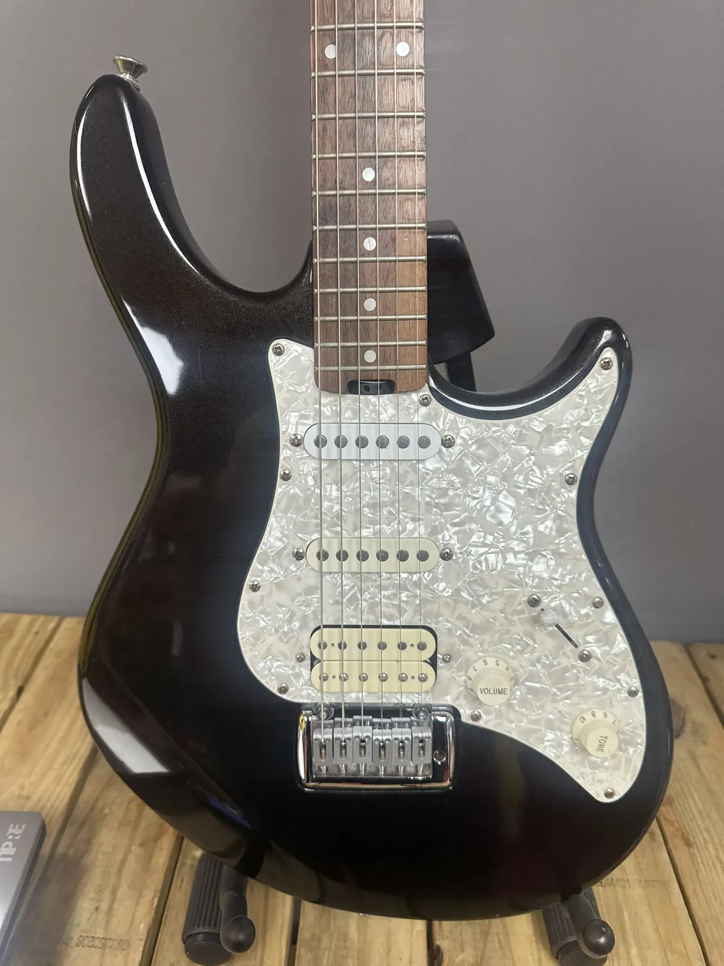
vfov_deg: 71.6
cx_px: 362
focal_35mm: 24
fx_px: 669
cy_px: 483
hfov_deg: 56.8
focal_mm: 6.86
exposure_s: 1/120
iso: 160
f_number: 1.78
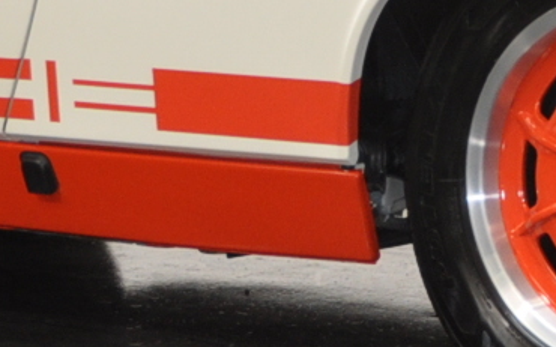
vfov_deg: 4.6
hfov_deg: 7.4
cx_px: 430
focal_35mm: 283
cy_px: -36
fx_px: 4287
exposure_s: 1/125
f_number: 4.2
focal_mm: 32
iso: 500
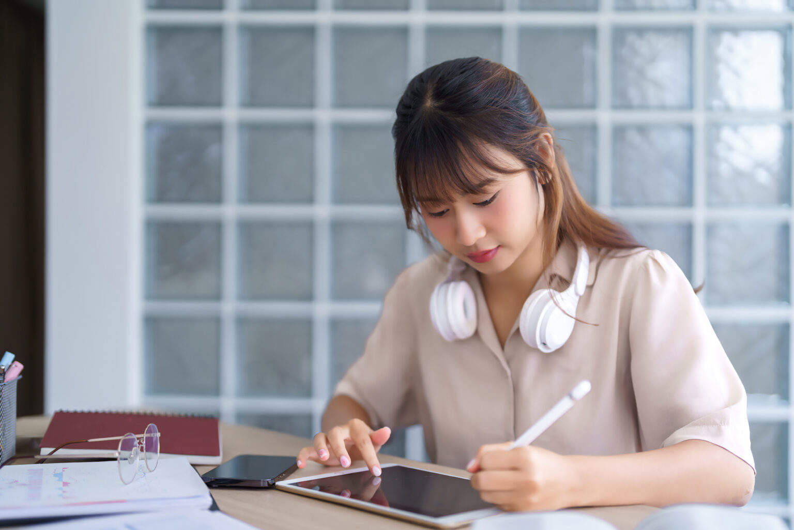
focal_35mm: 50
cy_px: 265
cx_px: 397
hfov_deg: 39.6
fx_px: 1103
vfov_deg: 27.0
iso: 320
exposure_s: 1/1600
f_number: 1.2
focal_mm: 50
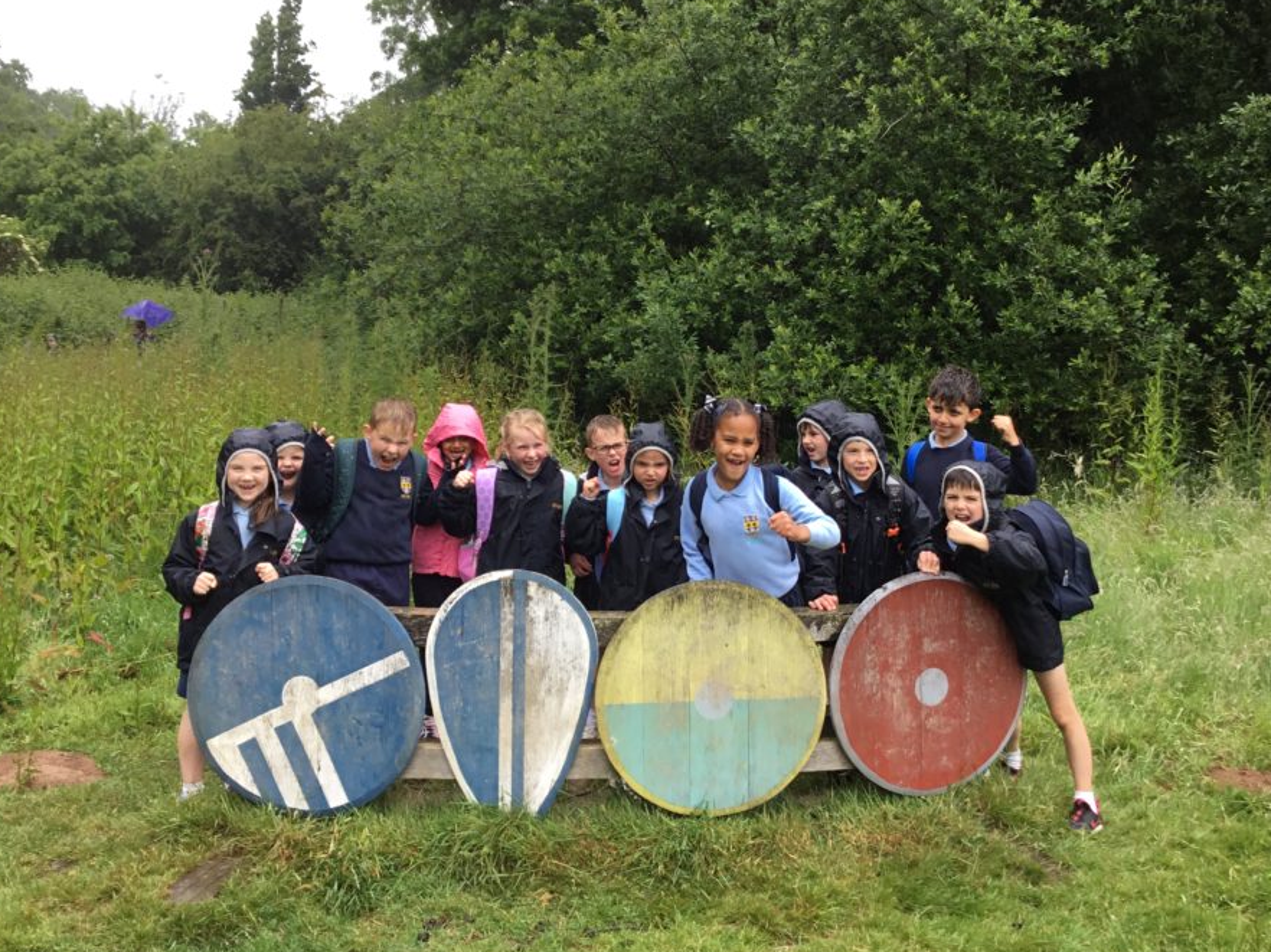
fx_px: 1321
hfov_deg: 51.4
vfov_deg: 39.6
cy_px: 438
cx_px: 648
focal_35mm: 36
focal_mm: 3.3
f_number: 2.4
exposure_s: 1/190
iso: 25
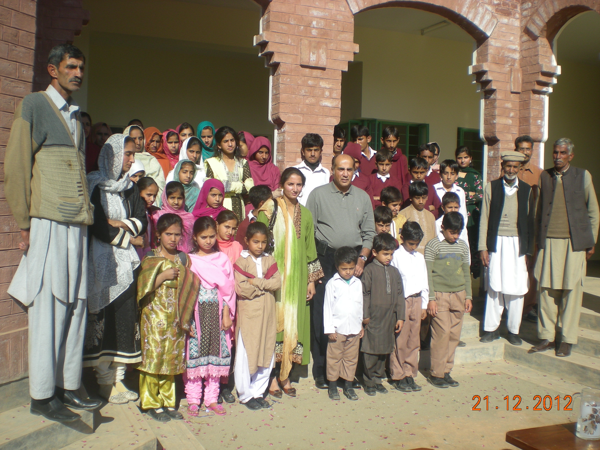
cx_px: 300
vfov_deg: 37.7
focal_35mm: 38
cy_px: 225
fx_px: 659
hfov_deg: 49.0
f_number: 4.6
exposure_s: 1/402
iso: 50
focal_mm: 6.3
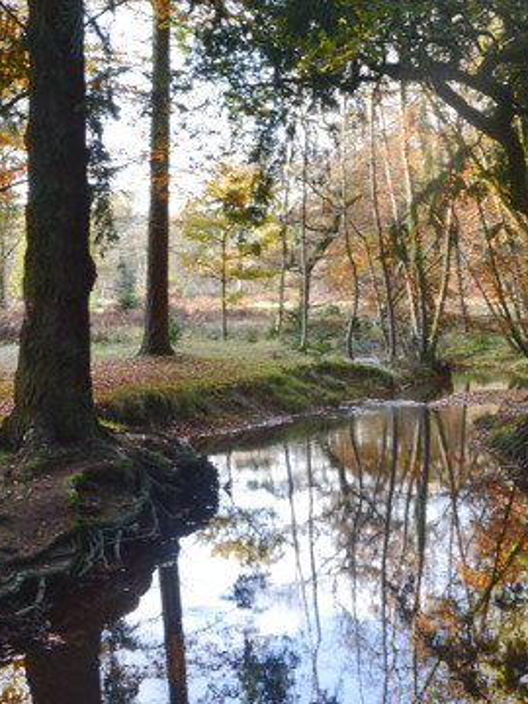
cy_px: 348
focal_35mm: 70
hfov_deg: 21.0
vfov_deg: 27.8
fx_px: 1424
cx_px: 262
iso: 400
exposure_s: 1/15
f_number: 16
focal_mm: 30
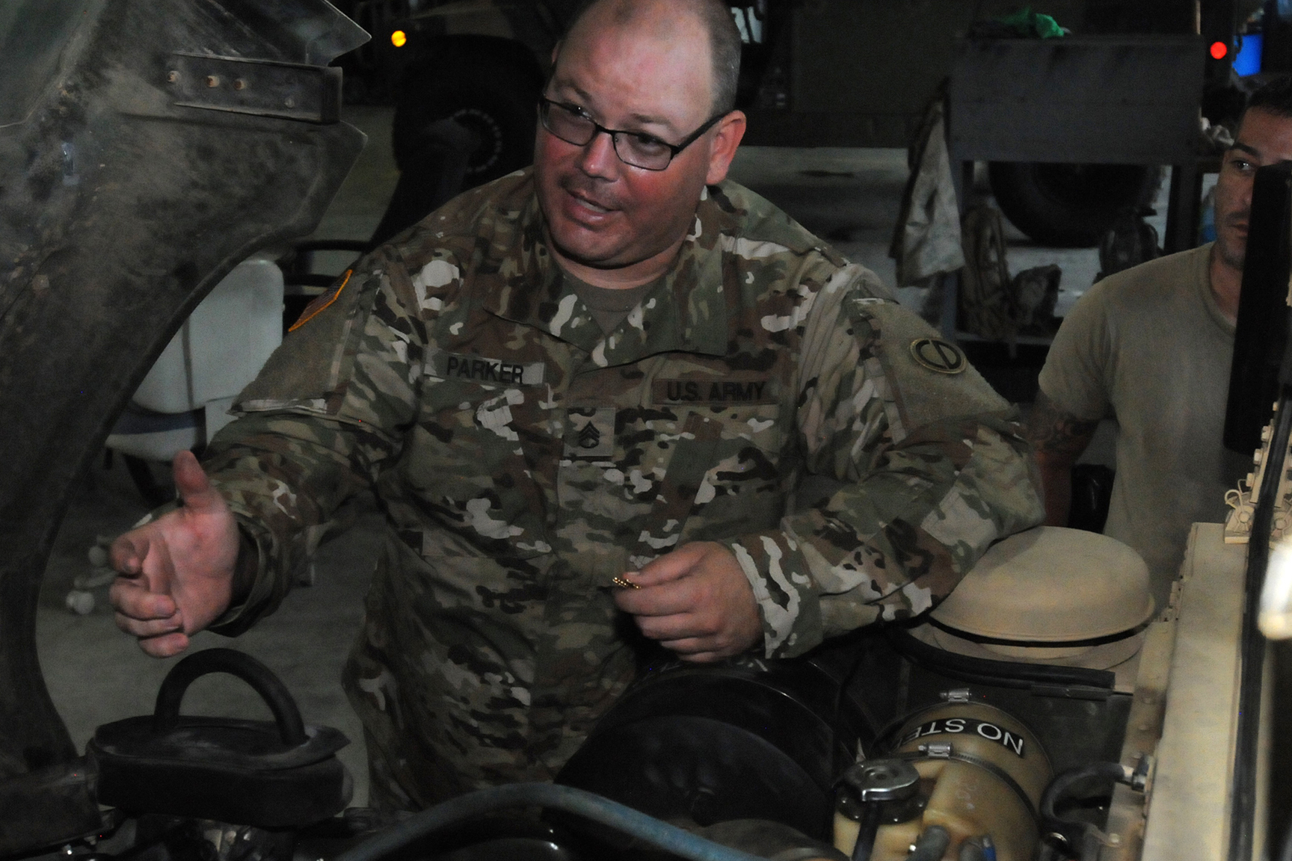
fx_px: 1794
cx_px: 654
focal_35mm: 50
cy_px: 433
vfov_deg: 27.0
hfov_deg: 39.6
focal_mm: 32
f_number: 5.6
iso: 3200
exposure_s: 1/800
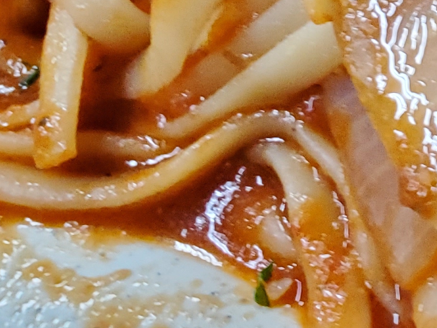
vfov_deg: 12.3
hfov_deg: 14.3
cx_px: 868
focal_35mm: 115
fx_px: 1452
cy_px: -143
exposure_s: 1/39
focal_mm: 4.3
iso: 250
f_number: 2.4
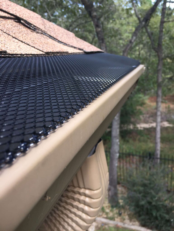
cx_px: 87
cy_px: 116
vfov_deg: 61.7
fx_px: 194
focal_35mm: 29
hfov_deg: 48.2
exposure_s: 1/247
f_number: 2.2
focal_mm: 4.15
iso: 32
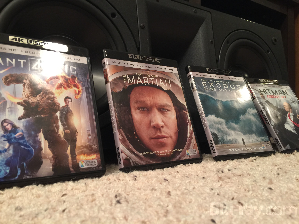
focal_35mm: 29
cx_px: 150
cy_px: 112
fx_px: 250
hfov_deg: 61.7
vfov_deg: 48.2
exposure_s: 1/4
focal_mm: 4.15
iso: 64
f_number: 2.2
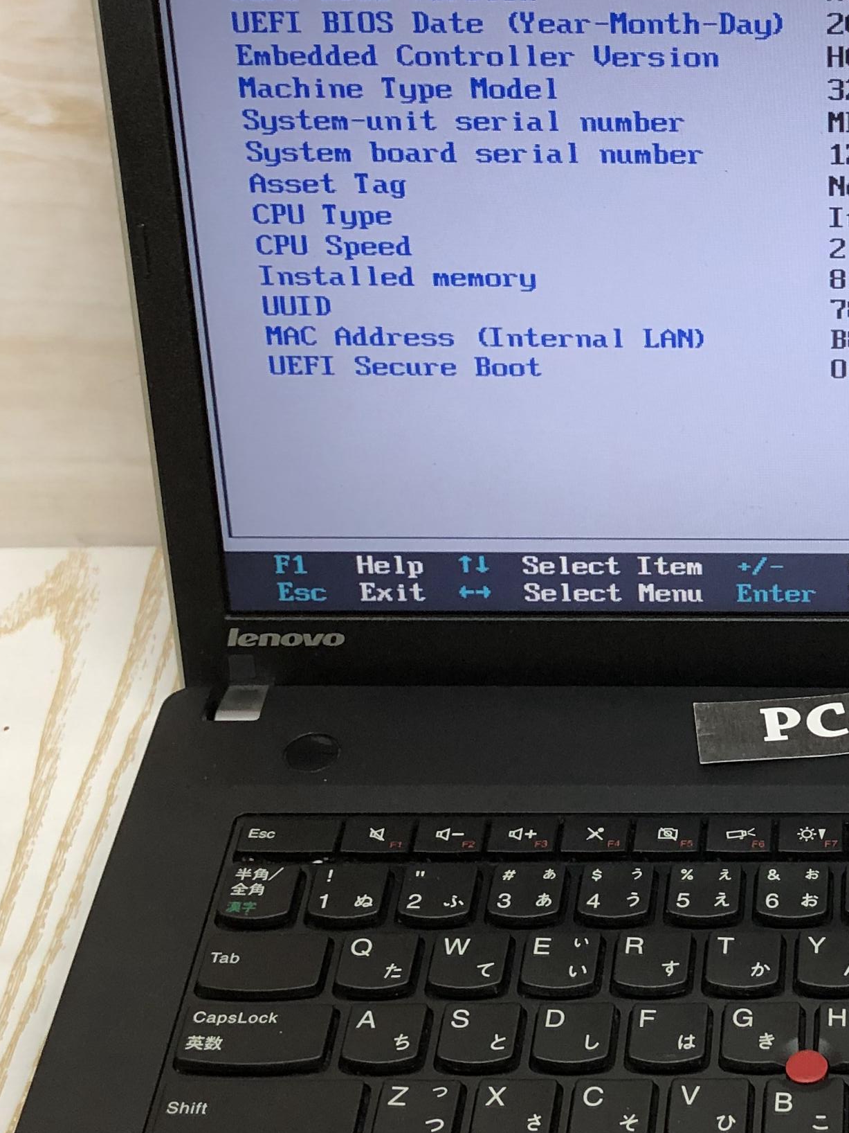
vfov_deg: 28.1
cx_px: 869
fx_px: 2256
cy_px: 665
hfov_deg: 20.6
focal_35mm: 69
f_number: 1.8
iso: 32
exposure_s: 1/30
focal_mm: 3.99
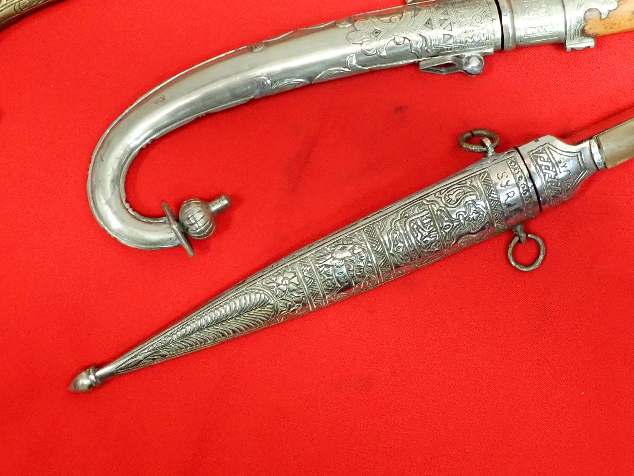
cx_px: 371
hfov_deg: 41.1
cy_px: 119
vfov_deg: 31.0
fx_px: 842
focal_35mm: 46
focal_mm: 4.5
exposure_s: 1/40
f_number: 2
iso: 250
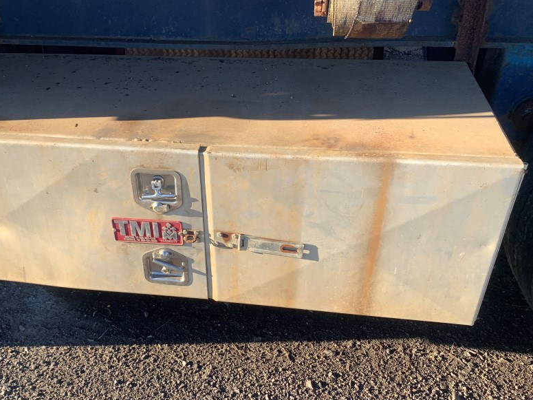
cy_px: 206
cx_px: 214
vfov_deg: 41.8
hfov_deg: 53.6
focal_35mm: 34
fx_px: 523
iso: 25
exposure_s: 1/512
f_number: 1.8
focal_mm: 4.25
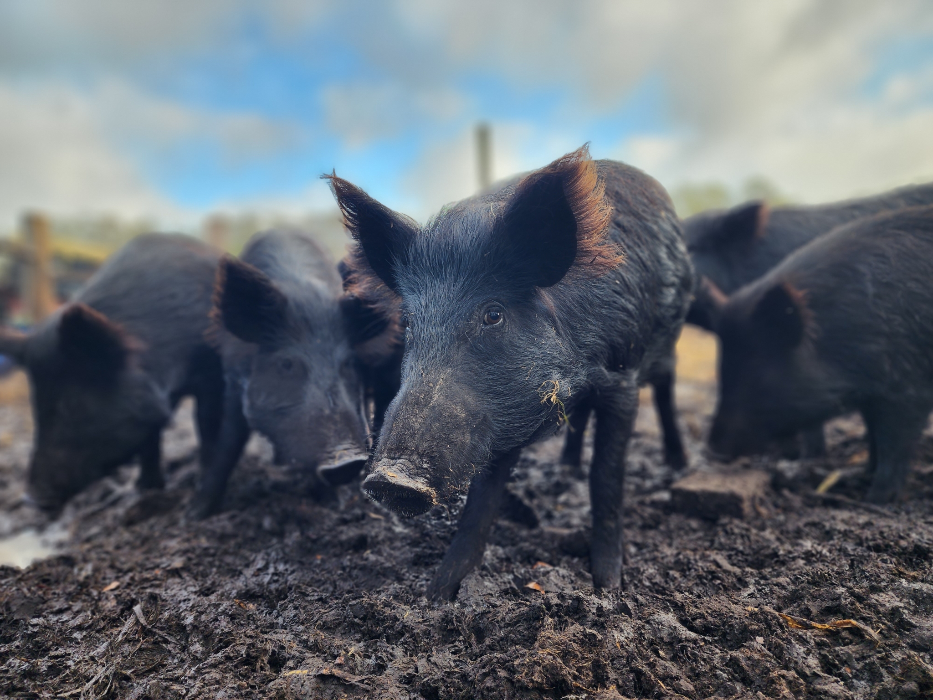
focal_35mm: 23
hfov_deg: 73.9
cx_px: 466
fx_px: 620
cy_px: 350
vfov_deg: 58.9
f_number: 1.8
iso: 12
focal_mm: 6.4
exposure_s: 1/120
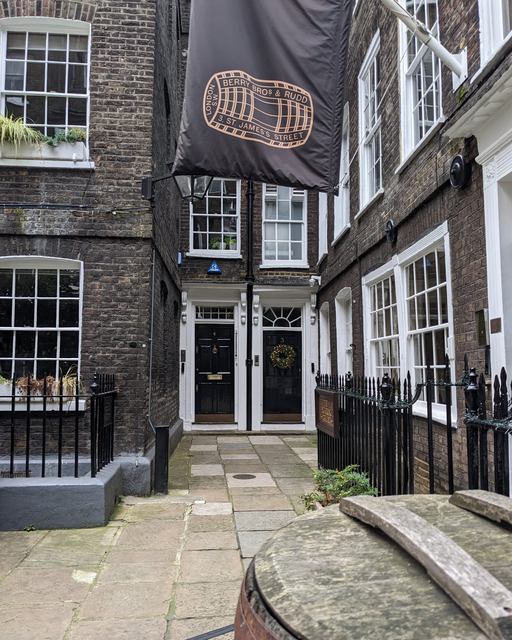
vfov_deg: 60.4
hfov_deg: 50.0
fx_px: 549
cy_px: 319
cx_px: 261
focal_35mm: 29
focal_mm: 4.38
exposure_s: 1/99.9
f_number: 1.73
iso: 85
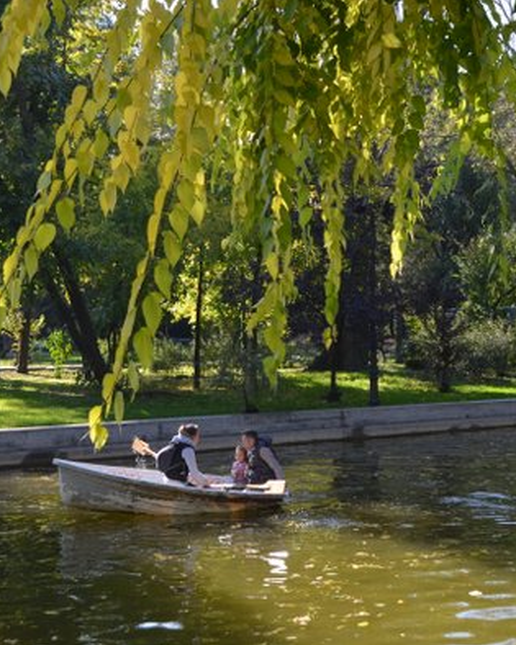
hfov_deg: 25.3
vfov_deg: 31.5
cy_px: 322
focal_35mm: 60
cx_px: 305
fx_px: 1146
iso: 200
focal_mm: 28
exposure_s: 1/160
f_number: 6.3
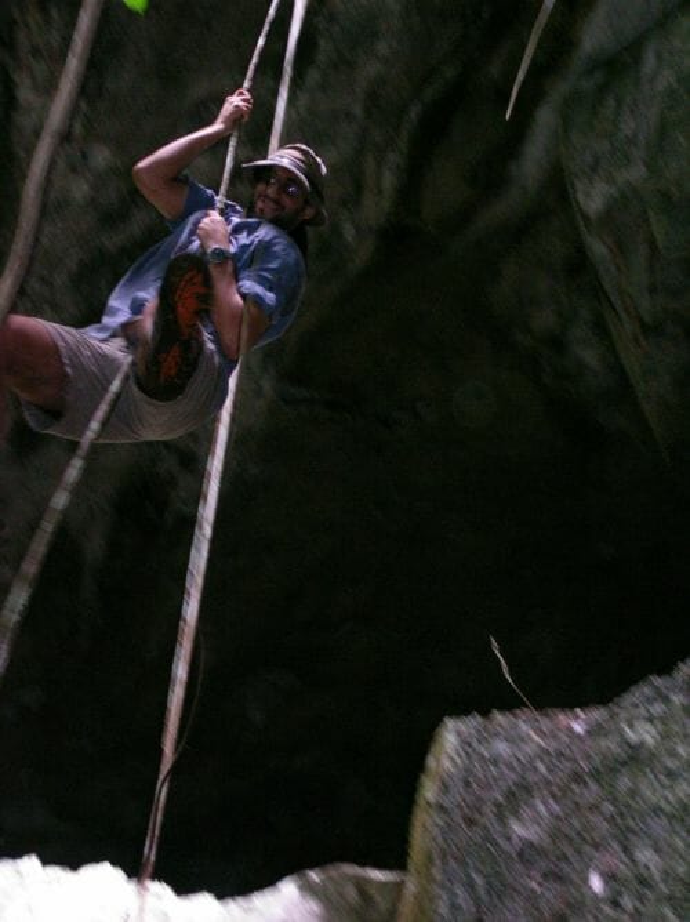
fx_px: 1889
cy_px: 461
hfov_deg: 20.7
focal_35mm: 71
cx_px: 345
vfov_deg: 27.4
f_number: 3.8
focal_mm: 10.9
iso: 200
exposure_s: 1/43.1
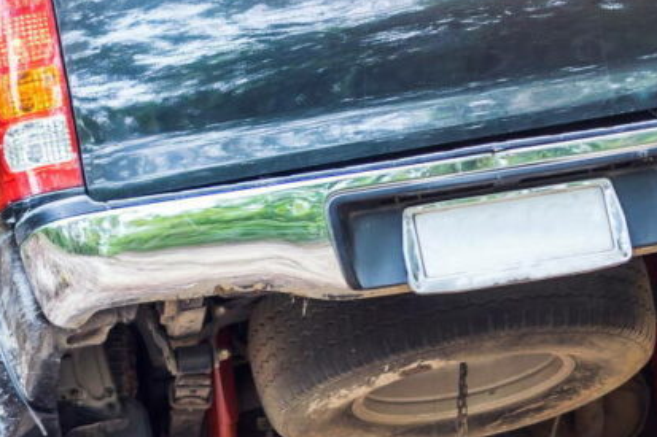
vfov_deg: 4.9
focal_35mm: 279
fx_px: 5089
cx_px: 646
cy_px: 145
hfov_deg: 7.4
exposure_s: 1/50
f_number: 2.8
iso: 100
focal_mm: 50
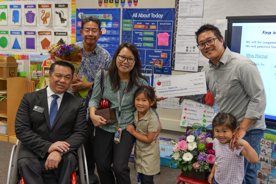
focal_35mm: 38
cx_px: 138
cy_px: 92
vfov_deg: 35.0
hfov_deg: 50.7
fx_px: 291
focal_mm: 38
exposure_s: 1/60
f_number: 4
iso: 640
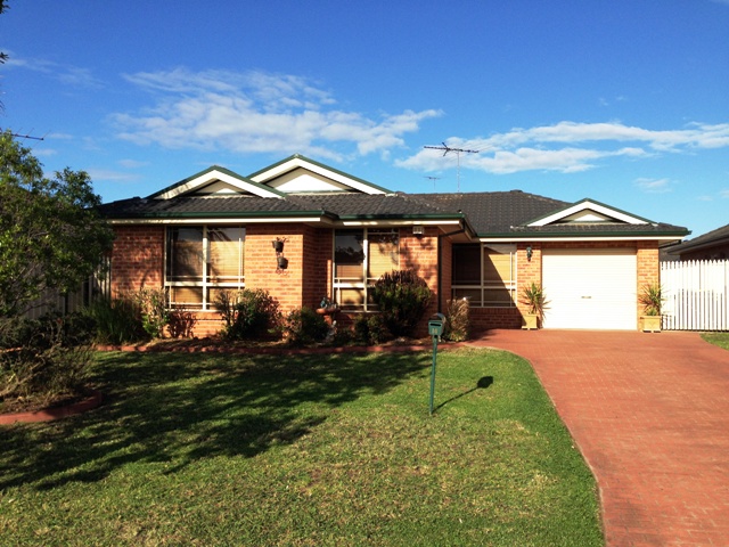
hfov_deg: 55.4
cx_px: 364
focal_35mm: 33
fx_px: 695
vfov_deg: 42.9
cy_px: 274
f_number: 2.4
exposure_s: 1/1595
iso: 50
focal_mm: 4.12
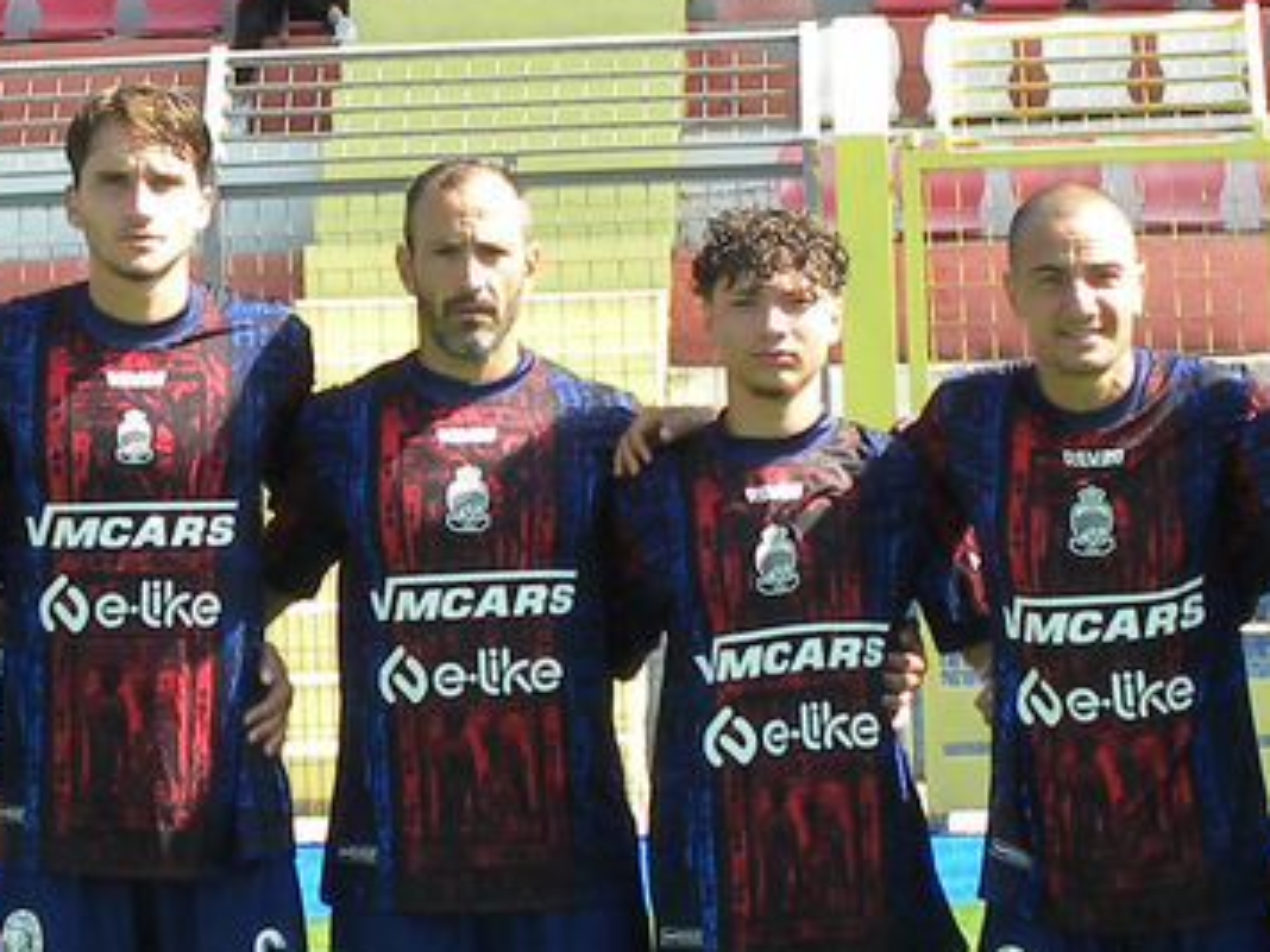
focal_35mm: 156
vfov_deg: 9.4
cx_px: 396
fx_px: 5723
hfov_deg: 12.6
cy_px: -45
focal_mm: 6.6
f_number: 4.5
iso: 64
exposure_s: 1/140
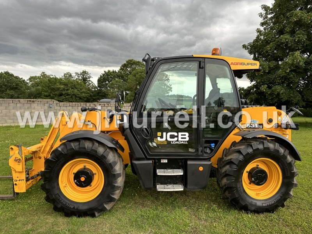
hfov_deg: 71.6
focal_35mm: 24
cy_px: 117
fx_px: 216
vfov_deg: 56.8
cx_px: 156
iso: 80
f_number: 1.78
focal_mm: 6.86
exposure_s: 1/317
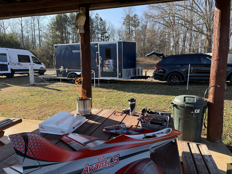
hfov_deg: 71.6
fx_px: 161
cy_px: 87
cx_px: 116
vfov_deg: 56.8
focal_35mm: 24
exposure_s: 1/1493
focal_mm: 6.76
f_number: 1.78
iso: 100
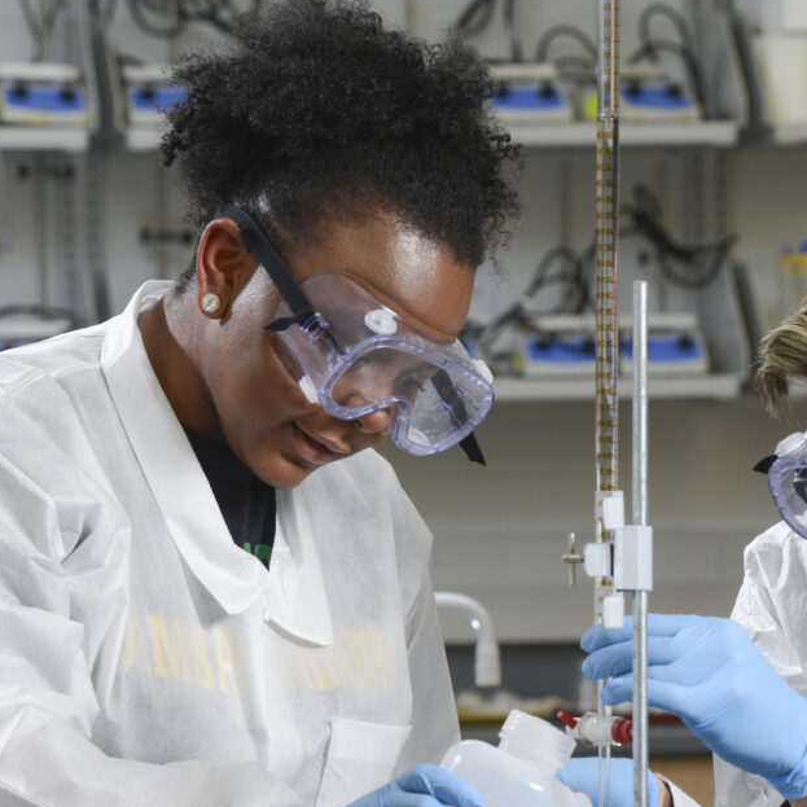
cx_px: 457
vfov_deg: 6.2
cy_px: 398
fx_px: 7464
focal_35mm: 283
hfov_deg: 6.2
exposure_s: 1/100
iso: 400
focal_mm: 135
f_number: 8
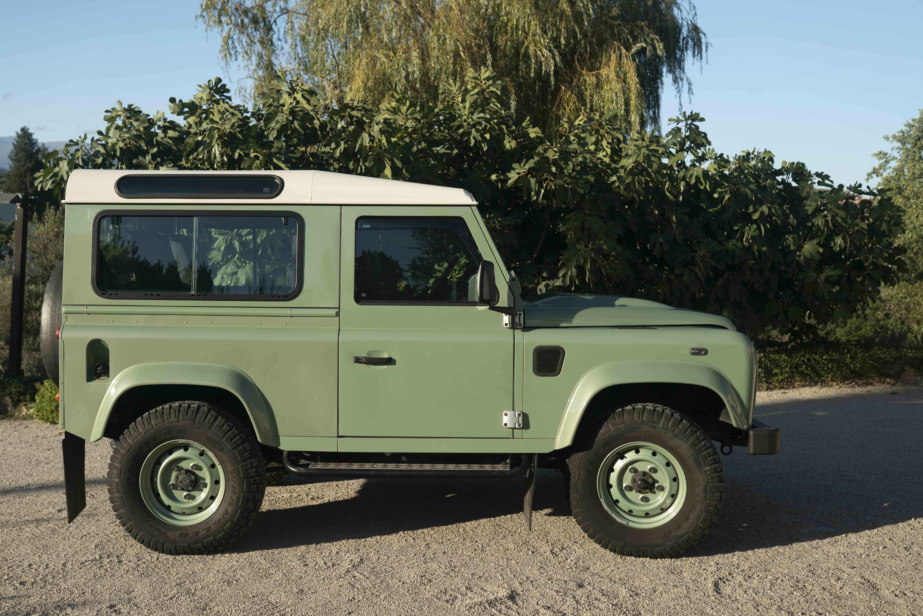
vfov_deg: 35.1
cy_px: 316
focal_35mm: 38
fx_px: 974
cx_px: 429
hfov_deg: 50.7
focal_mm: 35
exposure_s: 1/125
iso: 200
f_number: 4.5
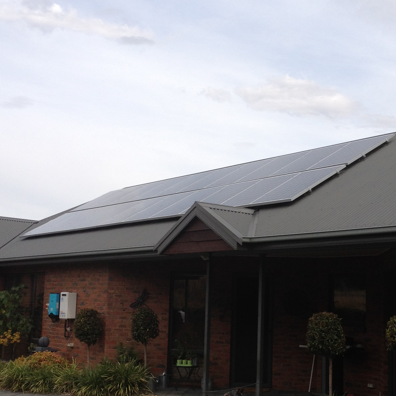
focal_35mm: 58
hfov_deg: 29.5
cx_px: 241
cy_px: 230
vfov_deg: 29.5
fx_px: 751
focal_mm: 4.28
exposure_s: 1/1416
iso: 64
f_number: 2.4
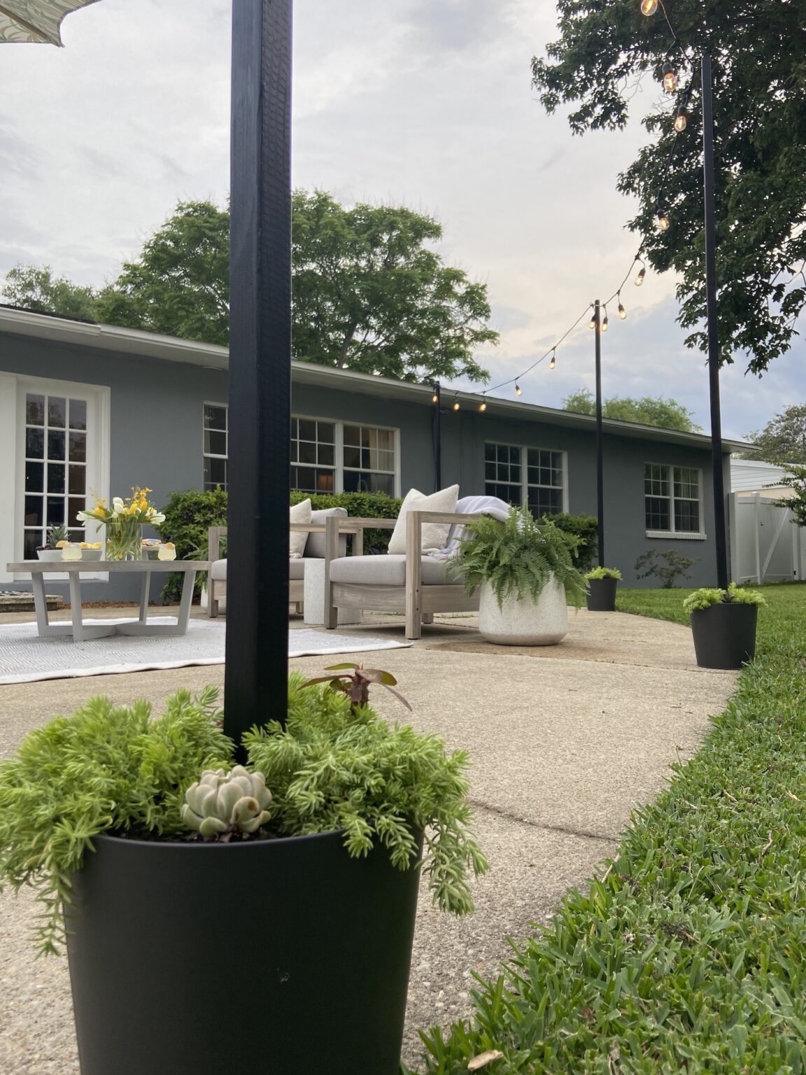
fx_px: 807
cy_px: 538
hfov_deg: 53.1
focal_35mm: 26
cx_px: 403
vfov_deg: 67.3
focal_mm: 4.25
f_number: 1.8
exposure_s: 1/262
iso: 32
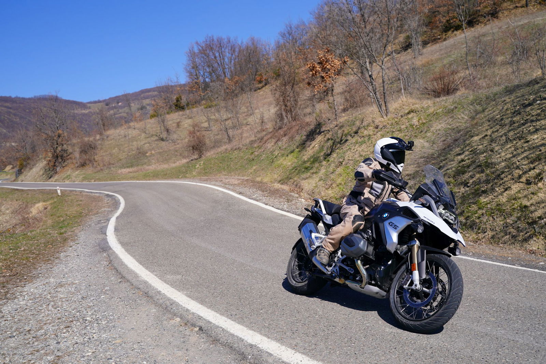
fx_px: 561
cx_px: 273
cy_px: 182
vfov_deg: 35.9
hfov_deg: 51.9
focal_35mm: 37
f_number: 5.6
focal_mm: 37
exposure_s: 1/2000
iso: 200
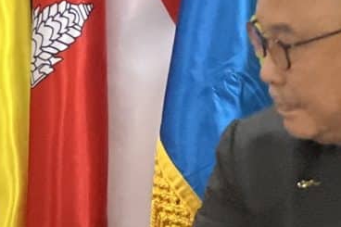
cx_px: -18
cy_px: -111
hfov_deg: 4.6
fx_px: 4223
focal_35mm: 446
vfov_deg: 3.1
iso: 400
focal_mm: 9
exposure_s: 1/40
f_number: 2.8
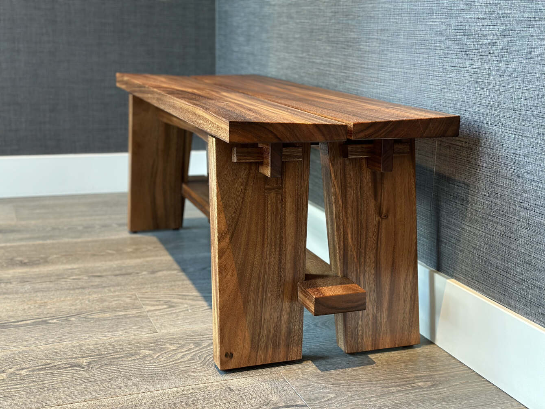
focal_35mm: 48
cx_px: 272
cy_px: 204
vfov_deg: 30.3
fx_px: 756
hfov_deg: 39.7
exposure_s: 1/40
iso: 320
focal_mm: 6.86
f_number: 1.78
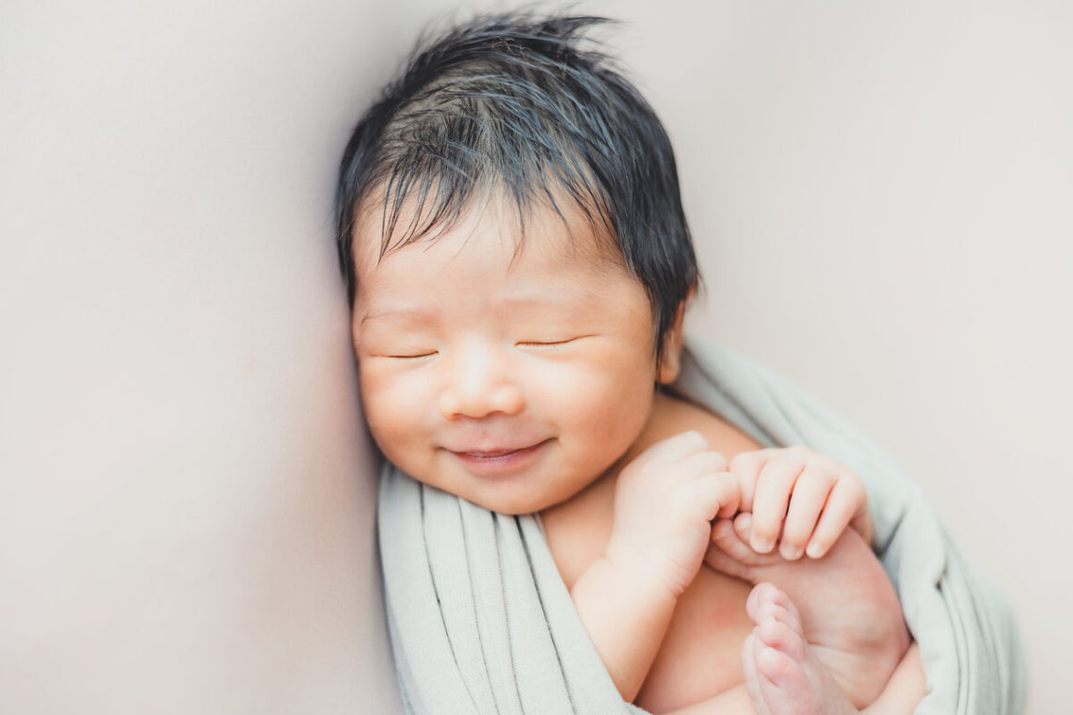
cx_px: 536
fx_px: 1729
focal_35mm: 58
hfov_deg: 34.5
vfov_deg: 23.4
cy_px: 358
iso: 320
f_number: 2.5
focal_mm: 58
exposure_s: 1/100
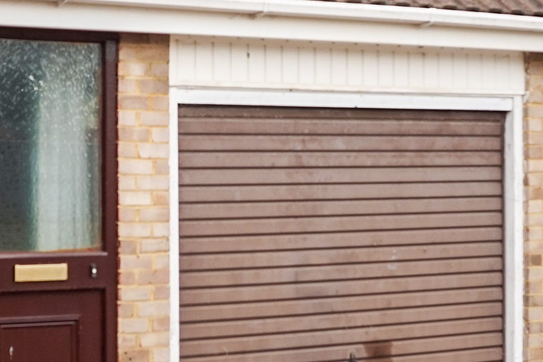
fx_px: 1327
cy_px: 33
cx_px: 156
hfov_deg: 23.0
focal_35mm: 88
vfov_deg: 15.3
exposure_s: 1/200
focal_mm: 16
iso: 100
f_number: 5
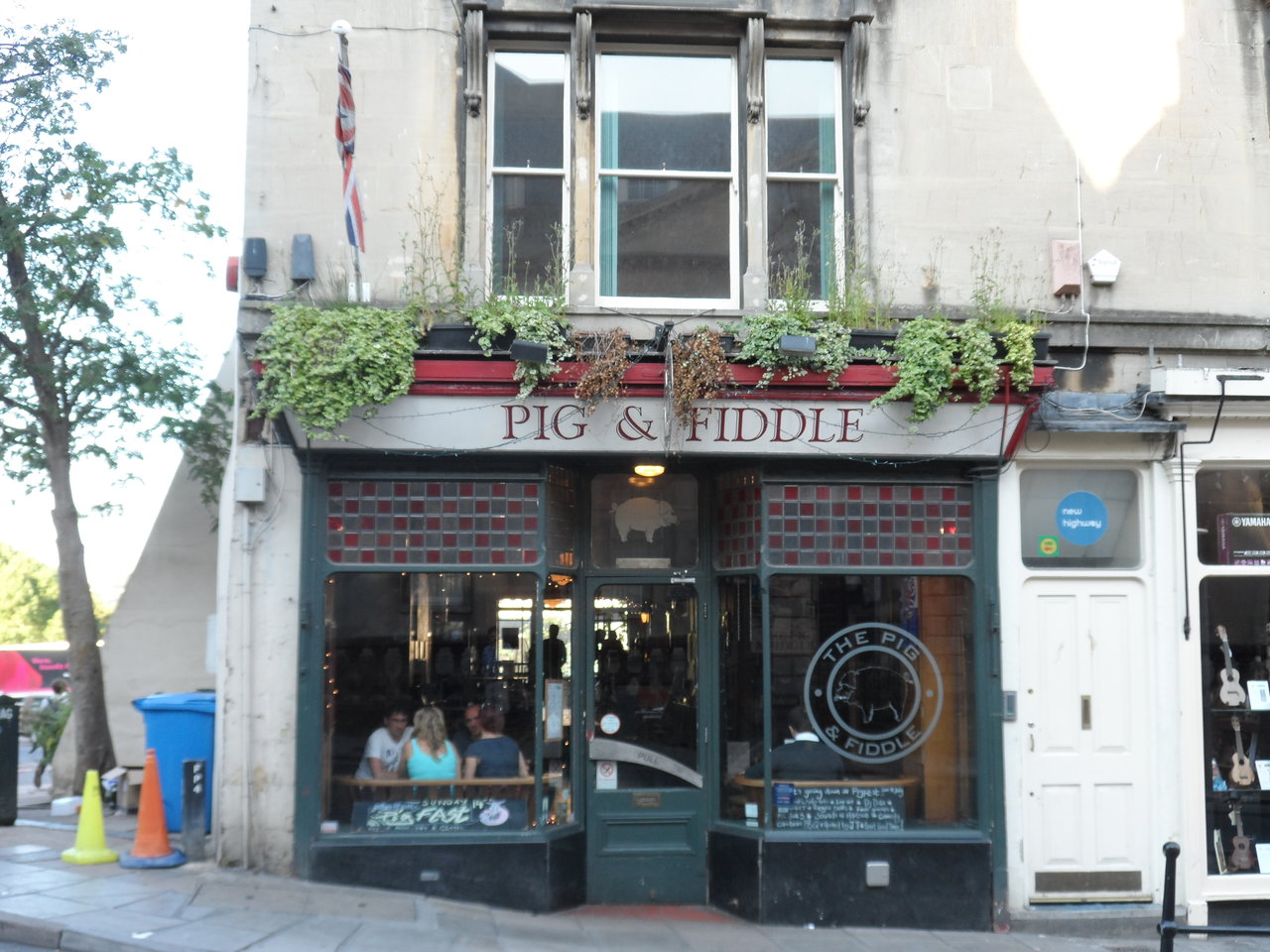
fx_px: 1614
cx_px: 635
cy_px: 476
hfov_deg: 42.9
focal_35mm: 44
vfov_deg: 32.9
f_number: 3.9
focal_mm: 8
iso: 120
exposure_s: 1/45
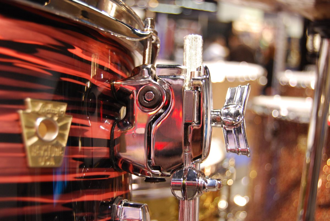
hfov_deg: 46.4
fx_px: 385
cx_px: 165
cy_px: 110
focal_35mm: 42
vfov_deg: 32.0
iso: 720
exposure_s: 1/30
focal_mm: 28
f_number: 4.2
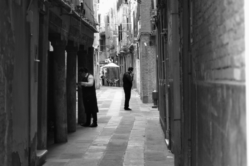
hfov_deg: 19.5
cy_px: 83
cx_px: 124
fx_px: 726
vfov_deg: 13.0
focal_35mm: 105
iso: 560
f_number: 4
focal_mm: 70
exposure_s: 1/125
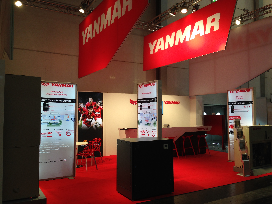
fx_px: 259
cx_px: 136
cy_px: 102
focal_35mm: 33
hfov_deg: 55.4
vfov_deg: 42.9
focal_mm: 4.12
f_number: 2.4
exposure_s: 1/40
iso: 50
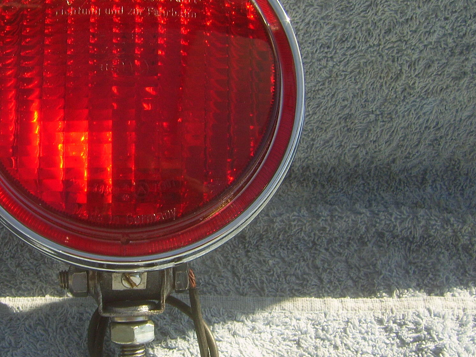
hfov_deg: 29.1
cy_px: 161
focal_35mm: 66
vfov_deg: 22.2
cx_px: 138
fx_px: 908
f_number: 6.4
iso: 50
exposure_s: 1/80
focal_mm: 7.8
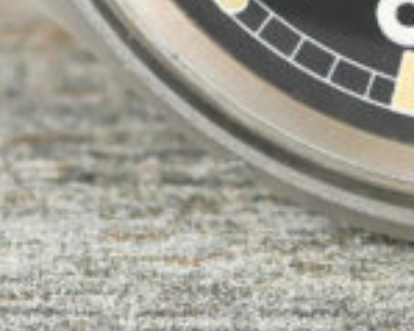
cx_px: 792
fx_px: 4947
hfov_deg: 4.7
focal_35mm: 404
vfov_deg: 3.8
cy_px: -391
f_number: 4.5
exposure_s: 1/125
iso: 800
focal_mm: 30
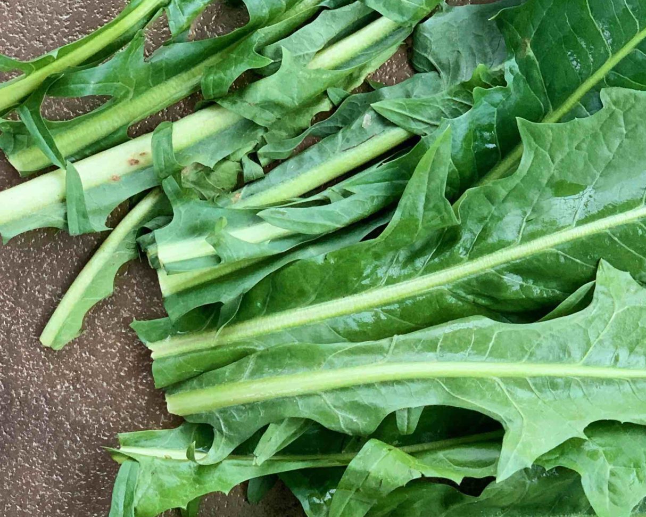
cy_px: 380
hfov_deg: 17.9
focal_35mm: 107
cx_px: 443
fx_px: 2046
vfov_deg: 14.3
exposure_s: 1/111
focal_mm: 6
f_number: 2.4
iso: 125
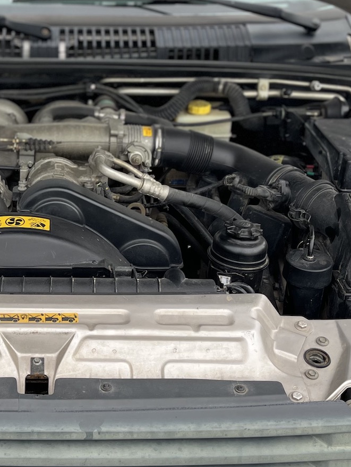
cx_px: 42
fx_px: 797
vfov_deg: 32.7
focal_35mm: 59
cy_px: 209
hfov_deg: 24.2
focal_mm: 5.1
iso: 50
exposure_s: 1/331
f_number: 1.6
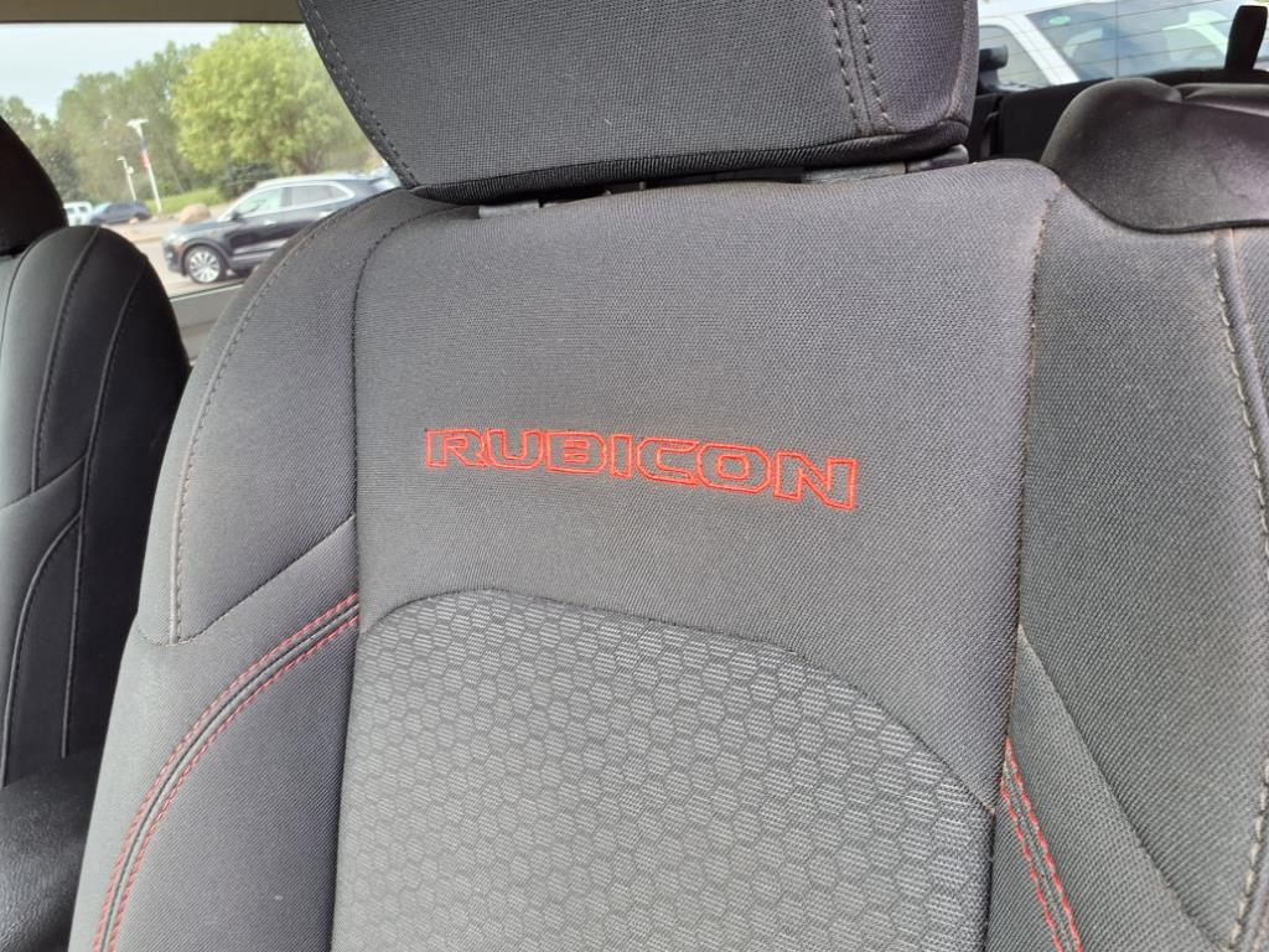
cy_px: 476
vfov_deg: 51.4
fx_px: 990
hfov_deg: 65.3
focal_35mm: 27
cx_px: 634
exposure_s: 1/60.2
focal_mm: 3.58
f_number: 1.9
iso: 40
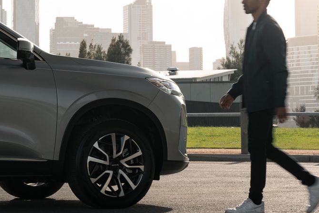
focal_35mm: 138
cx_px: 11
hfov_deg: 14.6
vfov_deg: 9.9
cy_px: 32
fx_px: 1223
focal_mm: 46
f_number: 10
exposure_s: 1/50
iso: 100
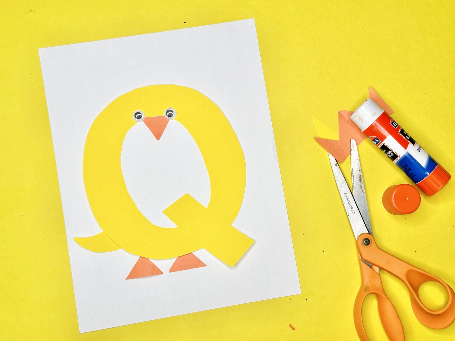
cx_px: 228
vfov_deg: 30.3
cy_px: 170
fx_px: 631
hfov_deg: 39.7
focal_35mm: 48
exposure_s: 1/911
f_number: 1.78
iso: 64
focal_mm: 6.86
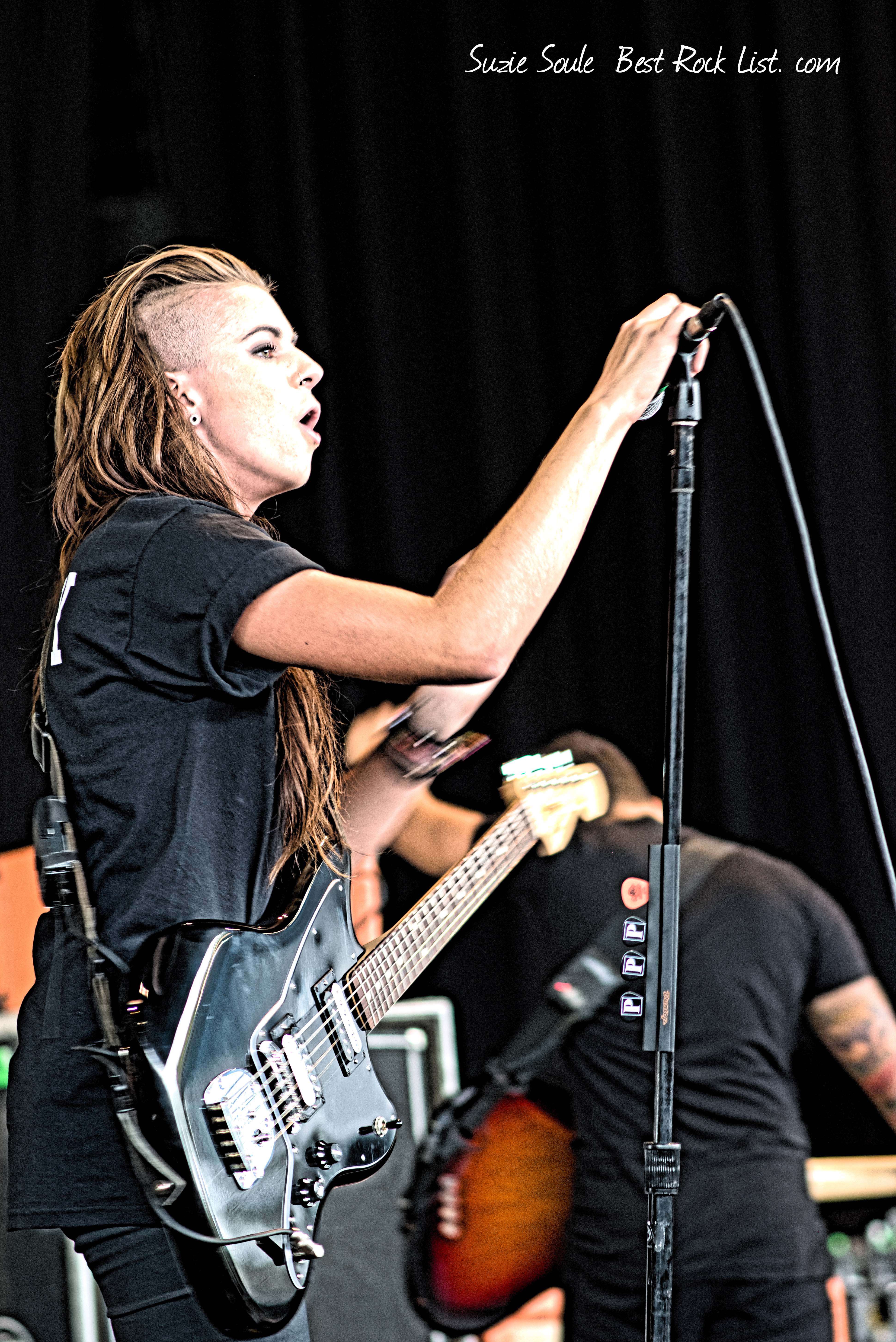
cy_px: 686
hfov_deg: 10.4
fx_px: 4942
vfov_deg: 15.5
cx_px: 431
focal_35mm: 133
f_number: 2.8
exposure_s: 1/60
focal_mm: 85
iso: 800
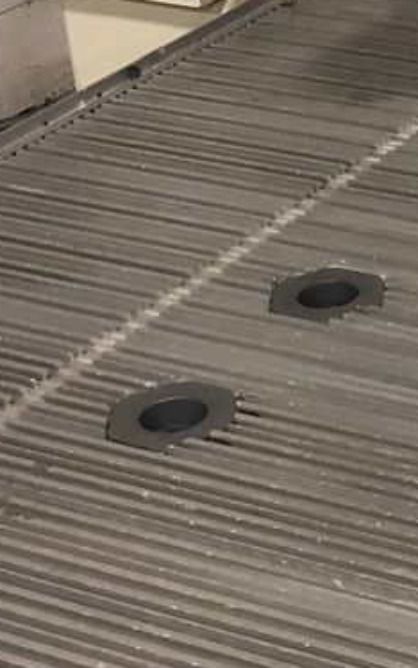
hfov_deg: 11.2
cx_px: 662
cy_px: 305
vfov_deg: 18.6
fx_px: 2040
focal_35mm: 112
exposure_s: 1/16
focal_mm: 3.99
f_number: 1.8
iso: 100
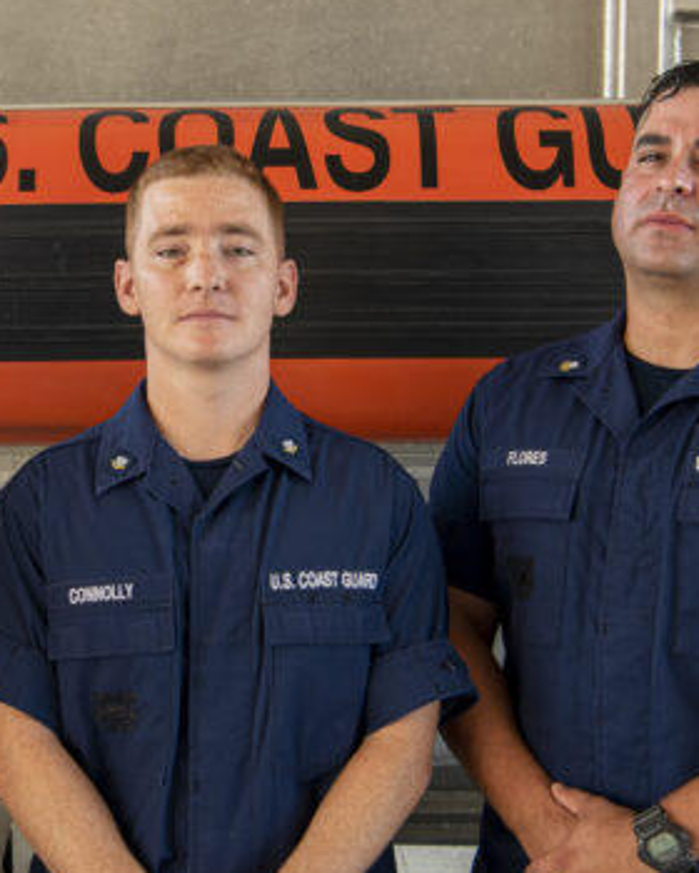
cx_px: 130
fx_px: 1810
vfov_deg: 27.1
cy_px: 468
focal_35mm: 70
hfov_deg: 21.6
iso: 400
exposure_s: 1/100
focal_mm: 34
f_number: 5
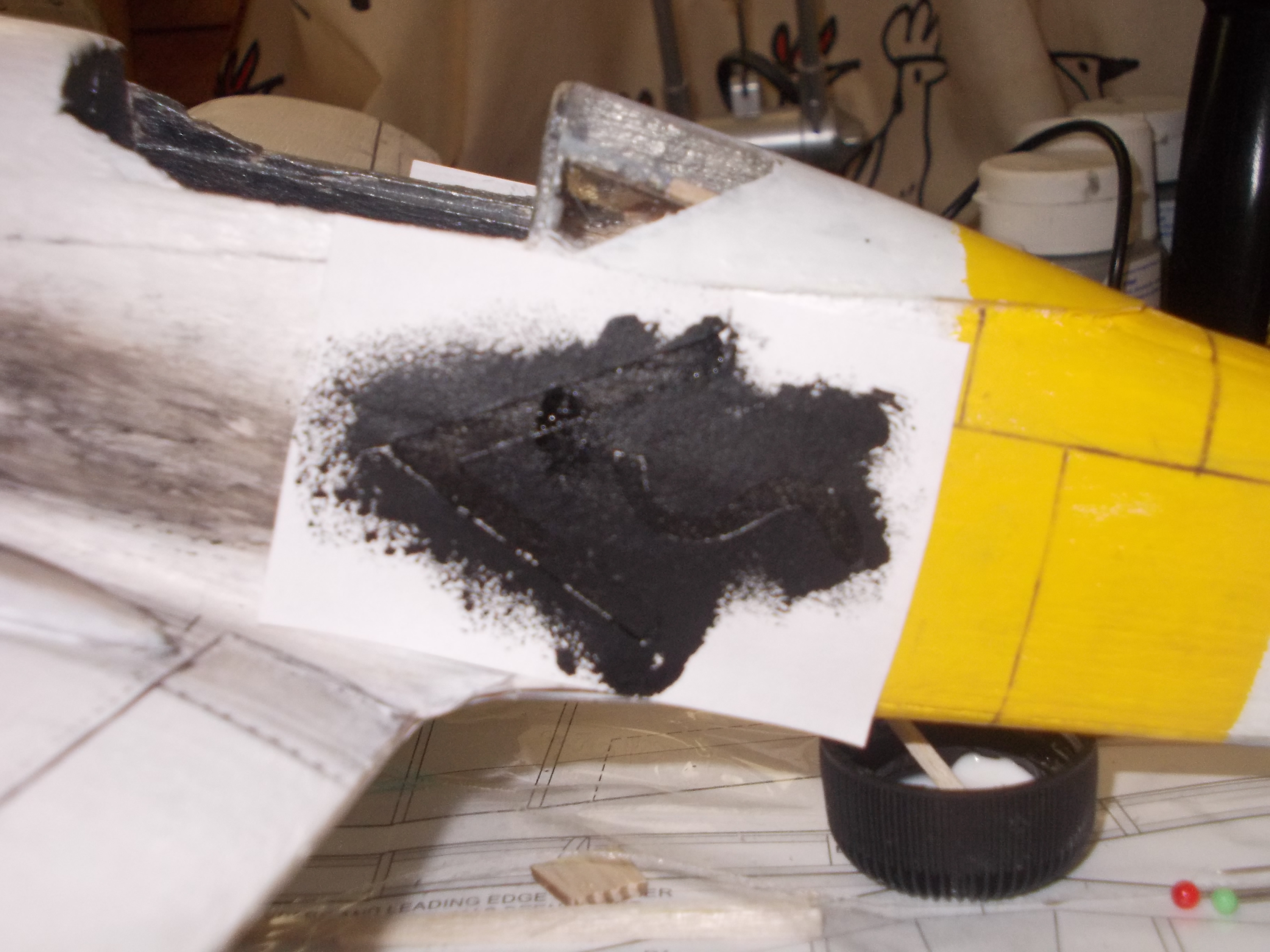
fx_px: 1871
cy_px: 476
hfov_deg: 37.5
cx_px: 635
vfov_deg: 28.6
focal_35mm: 51
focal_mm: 7.2
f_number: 3.6
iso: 200
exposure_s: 1/30
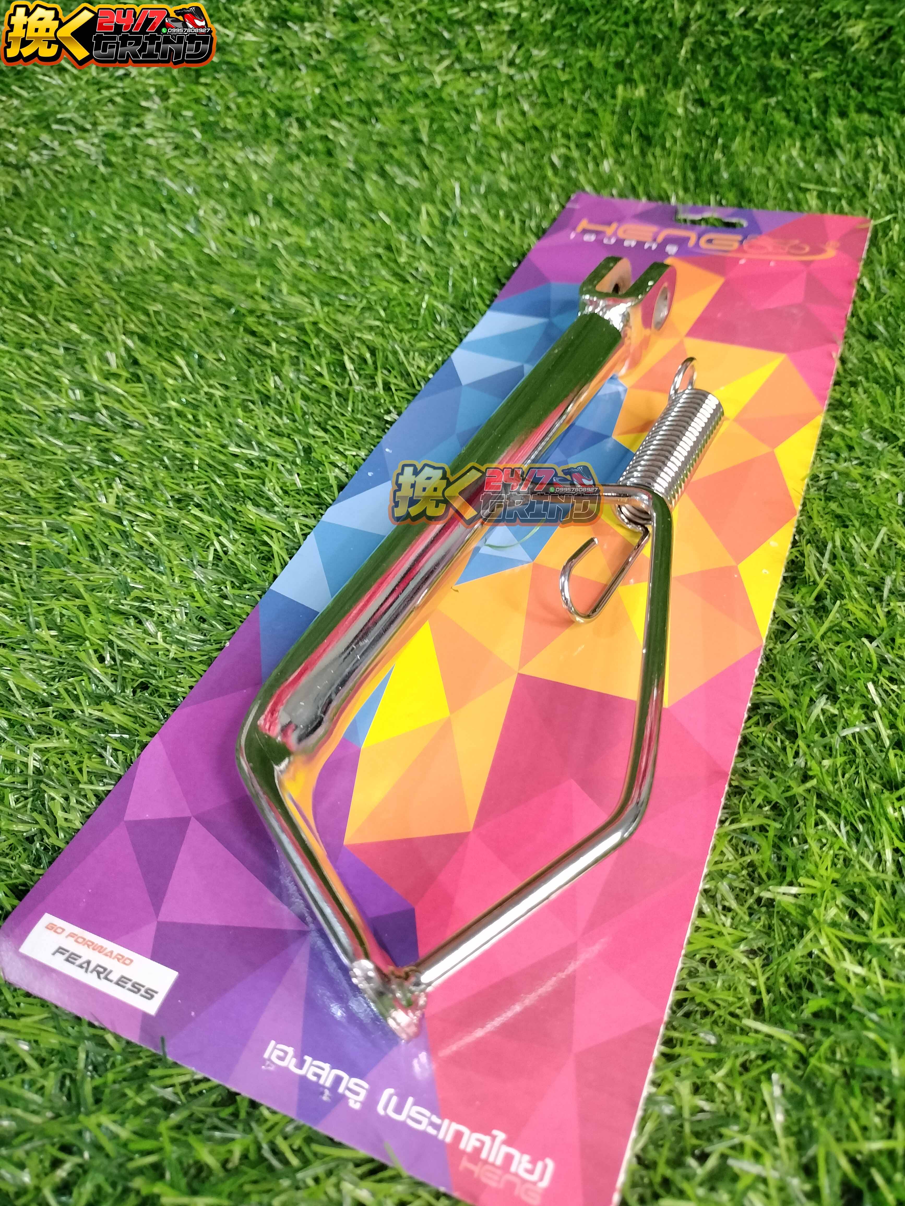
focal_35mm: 27
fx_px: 941
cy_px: 603
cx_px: 452
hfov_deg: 51.4
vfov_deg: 65.3
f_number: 1.7
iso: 925
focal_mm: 4.71
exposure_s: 1/20
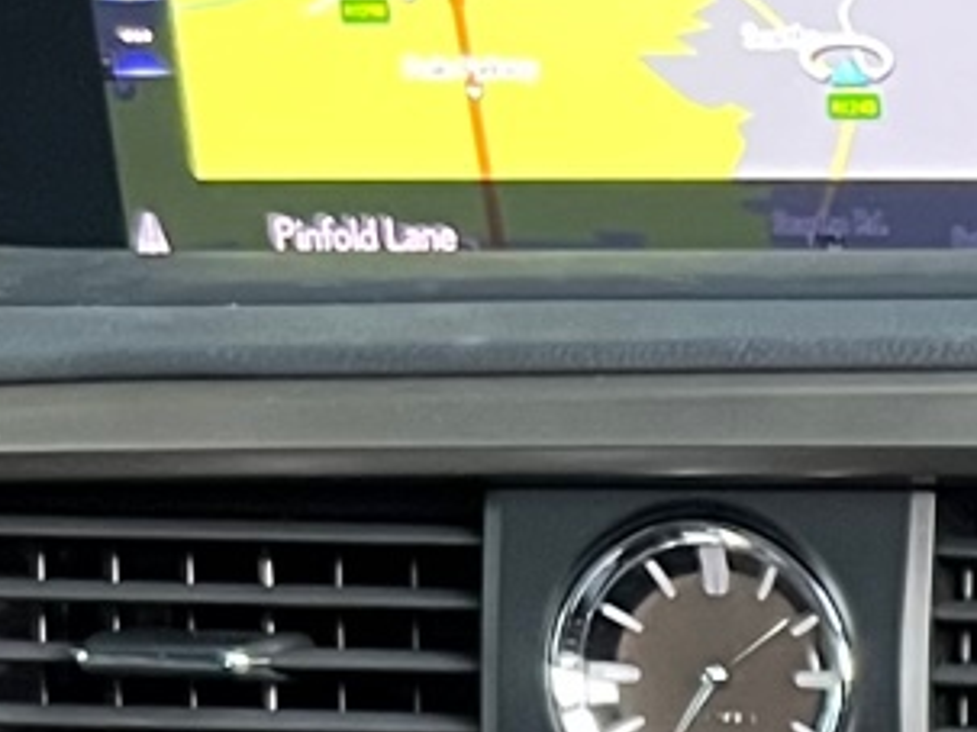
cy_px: 1570
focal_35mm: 173
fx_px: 4881
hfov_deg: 10.4
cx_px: 2064
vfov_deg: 8.1
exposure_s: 1/60
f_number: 1.5
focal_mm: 5.7
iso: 500
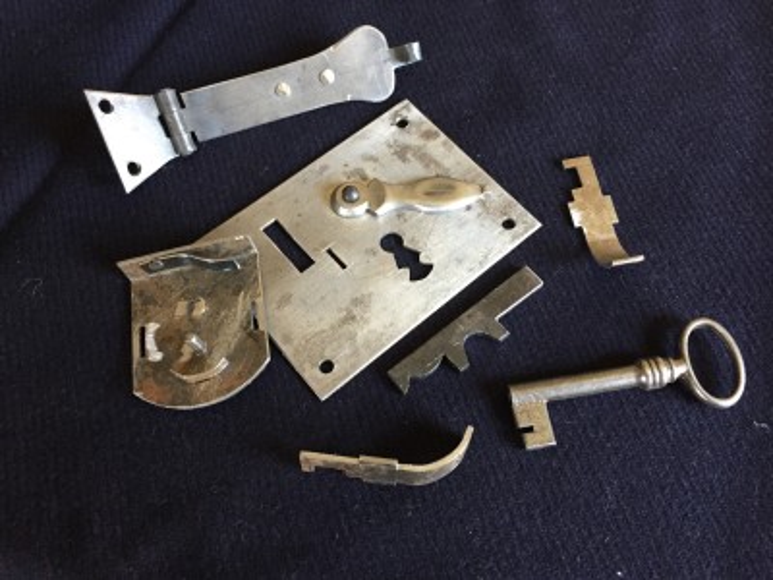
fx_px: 648
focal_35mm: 29
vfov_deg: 48.2
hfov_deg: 61.7
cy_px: 290
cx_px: 386
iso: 250
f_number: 2.2
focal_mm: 4.15
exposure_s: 1/24
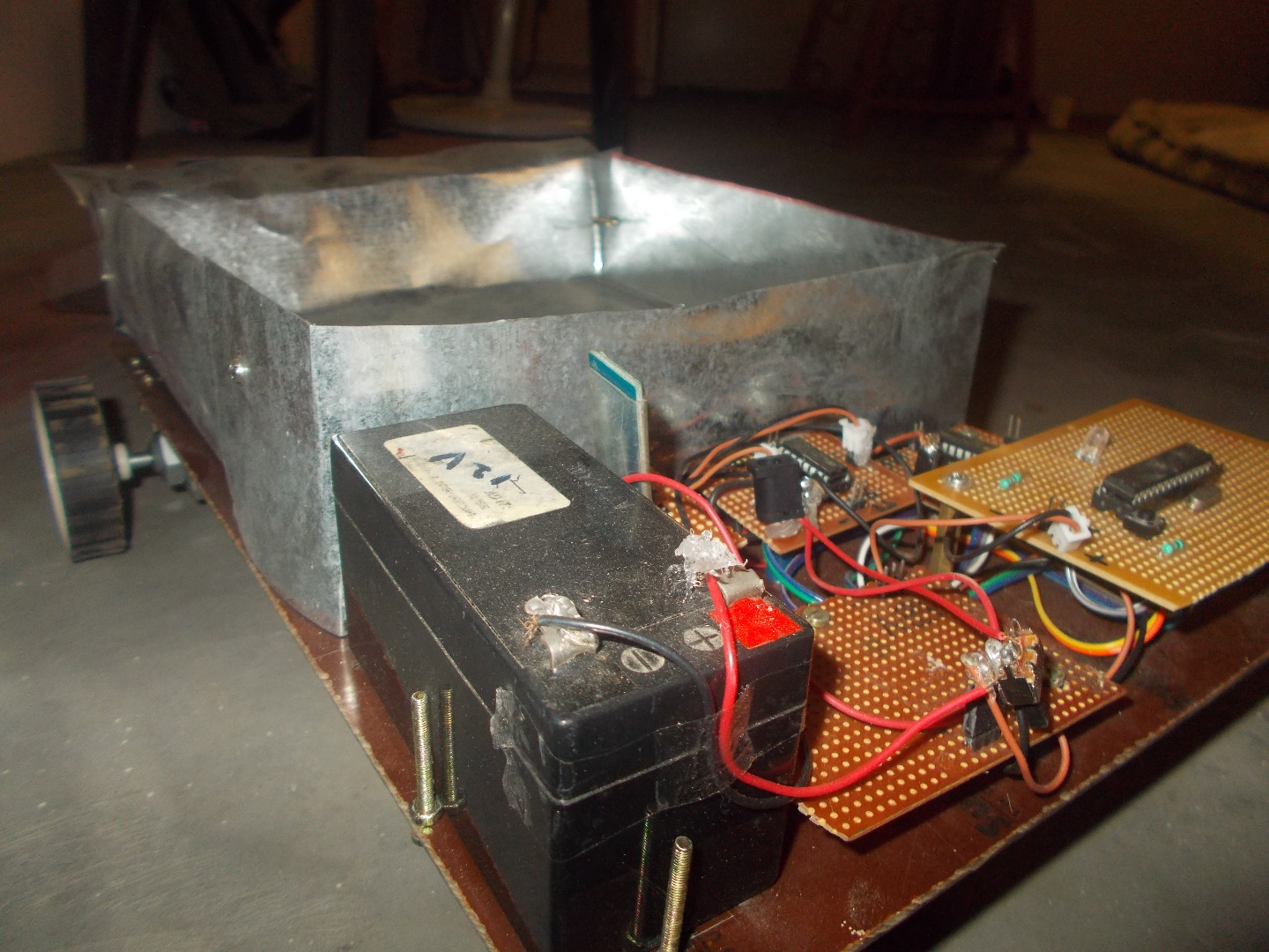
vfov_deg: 53.1
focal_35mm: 26
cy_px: 476
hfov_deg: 67.3
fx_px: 953
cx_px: 634
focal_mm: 4.6
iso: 200
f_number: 3.2
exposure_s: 1/25
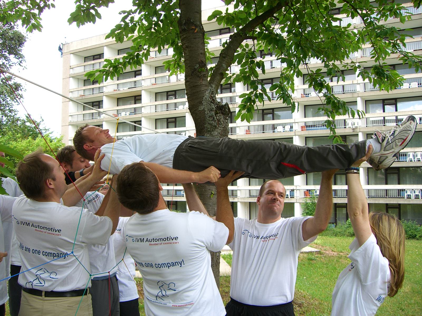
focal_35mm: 38
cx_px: 211
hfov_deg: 49.0
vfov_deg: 37.7
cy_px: 158
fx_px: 463
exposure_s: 1/160
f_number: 2.7
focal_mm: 6.2
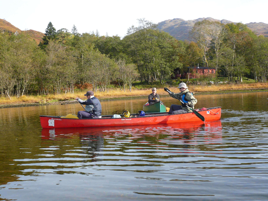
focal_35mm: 42
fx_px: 325
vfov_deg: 34.3
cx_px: 134
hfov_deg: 44.8
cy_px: 100
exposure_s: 1/320
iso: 100
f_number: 3.3
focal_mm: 6.9
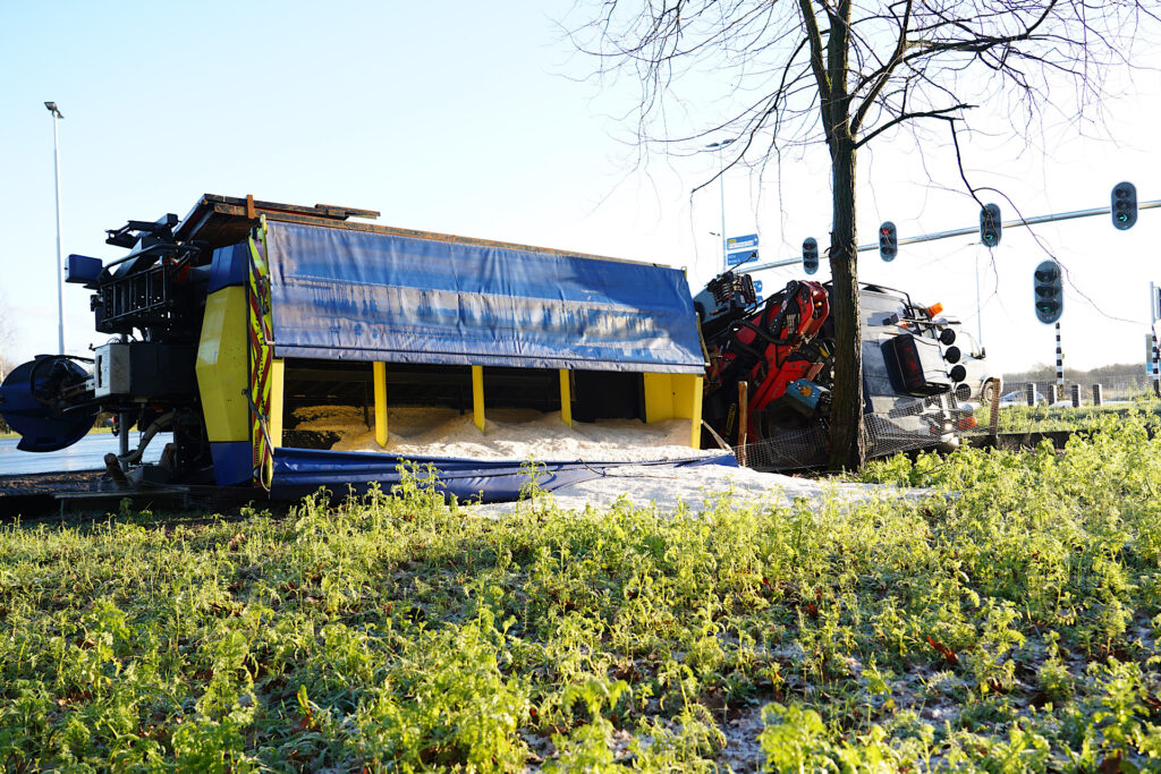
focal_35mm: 30
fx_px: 968
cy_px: 387
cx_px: 580
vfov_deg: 43.6
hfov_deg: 61.9
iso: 160
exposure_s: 1/100
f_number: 5.6
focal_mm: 30
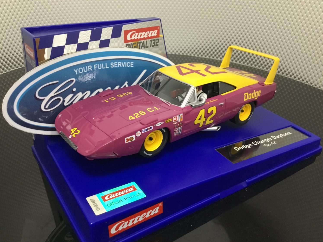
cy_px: 119
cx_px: 162
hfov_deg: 56.8
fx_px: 299
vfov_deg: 44.2
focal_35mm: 32
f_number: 2.4
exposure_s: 1/20
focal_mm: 3.3
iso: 200
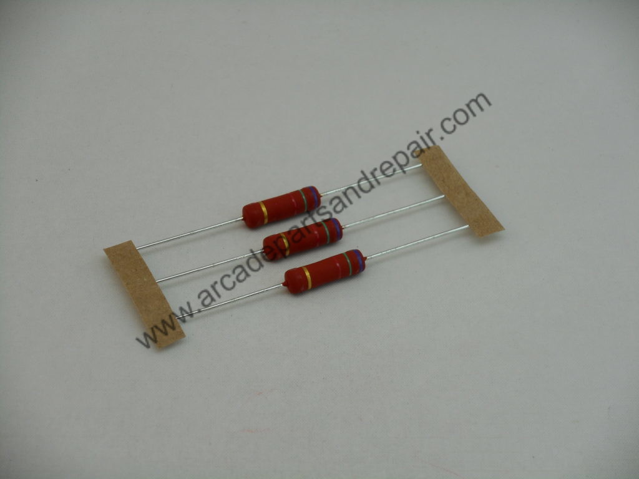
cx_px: 320
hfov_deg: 16.8
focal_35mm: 117
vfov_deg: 12.7
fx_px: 2160
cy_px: 240
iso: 125
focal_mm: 20.9
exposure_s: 1/60
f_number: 5.9
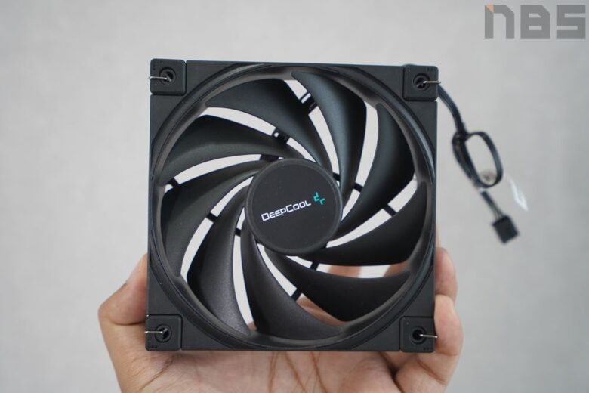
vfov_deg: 37.9
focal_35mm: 35
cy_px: 196
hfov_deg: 54.4
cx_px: 294
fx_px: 573
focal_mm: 35
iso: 1250
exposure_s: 1/160
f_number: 5
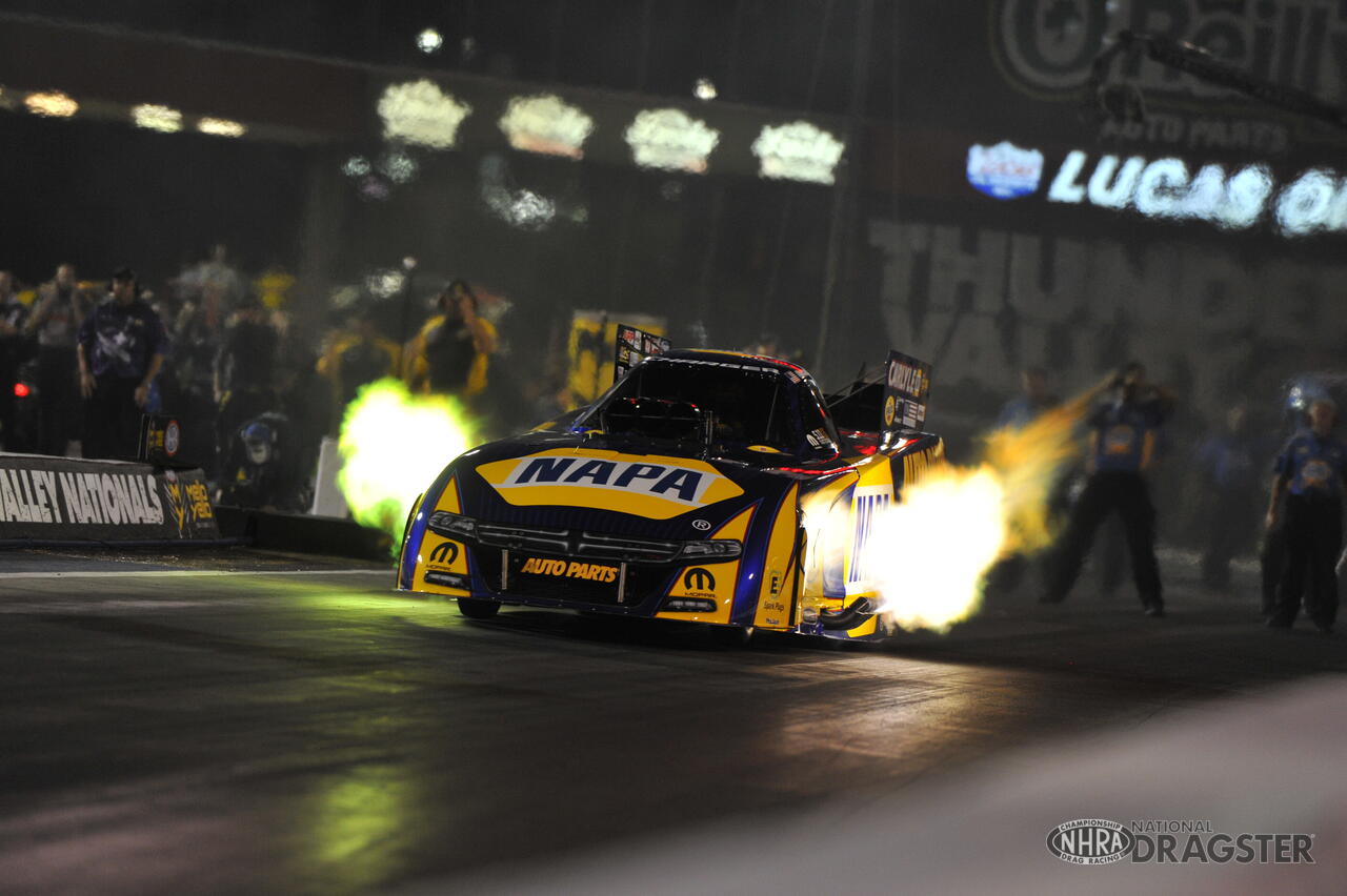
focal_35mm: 200
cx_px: 674
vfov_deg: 6.9
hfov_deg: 10.3
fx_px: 7479
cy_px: 448
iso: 2500
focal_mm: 200
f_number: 3.5
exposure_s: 1/500
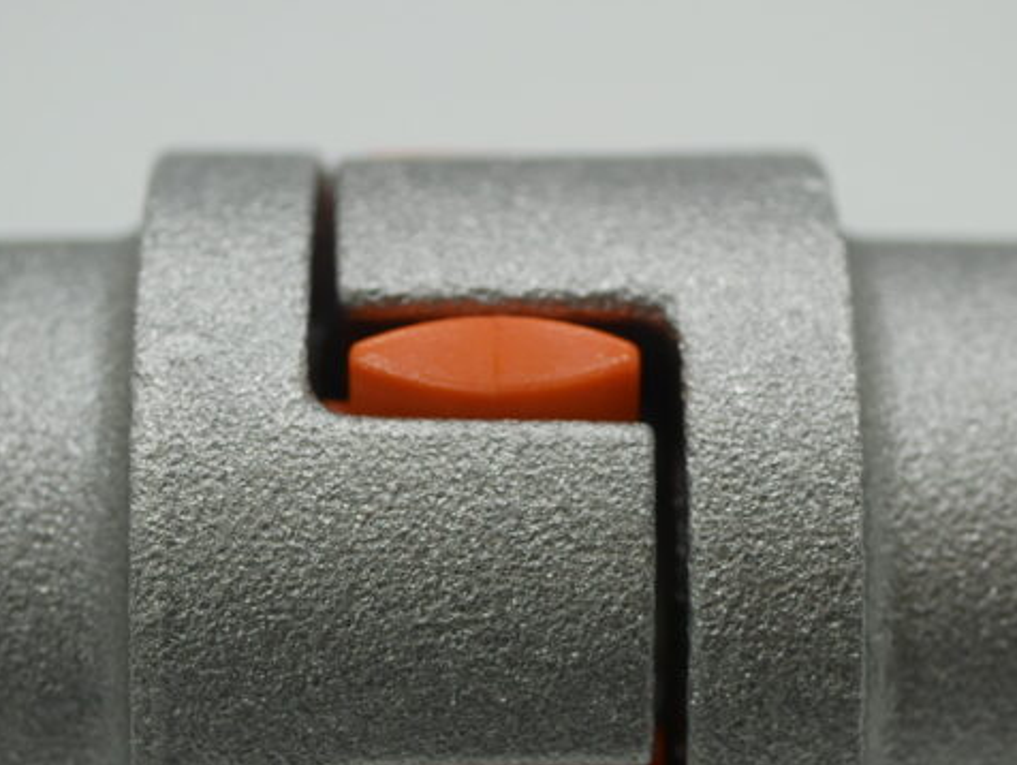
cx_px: 556
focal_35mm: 129
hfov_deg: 15.3
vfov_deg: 11.4
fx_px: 3794
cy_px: 700
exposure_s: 1/160
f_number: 3.5
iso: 200
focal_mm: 30
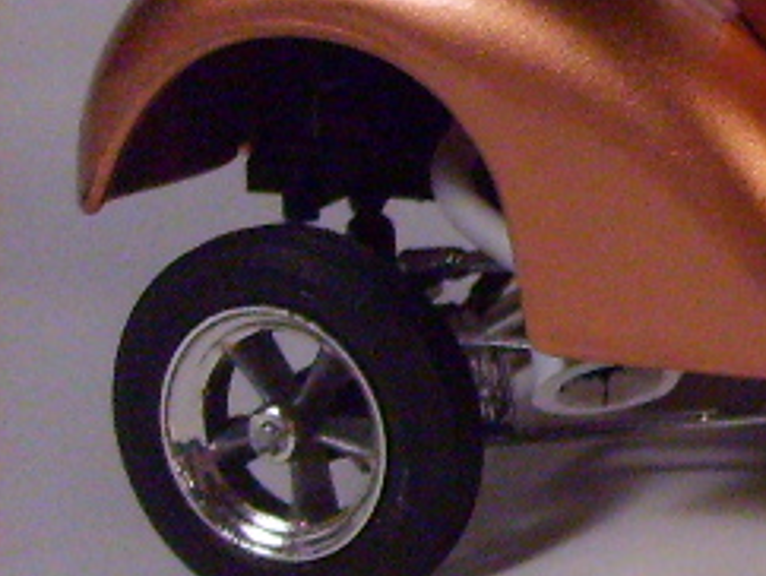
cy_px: 70
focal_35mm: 148
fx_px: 3278
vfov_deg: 10.0
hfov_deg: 11.7
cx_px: 1608
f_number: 2.8
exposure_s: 1/750
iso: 400
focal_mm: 5.8
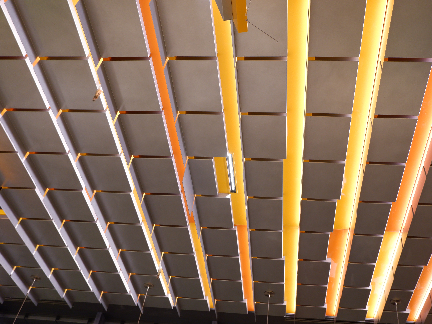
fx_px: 449
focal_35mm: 36
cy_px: 161
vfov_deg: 39.7
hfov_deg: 51.2
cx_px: 244
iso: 800
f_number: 4.2
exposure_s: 1/17
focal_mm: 22.1
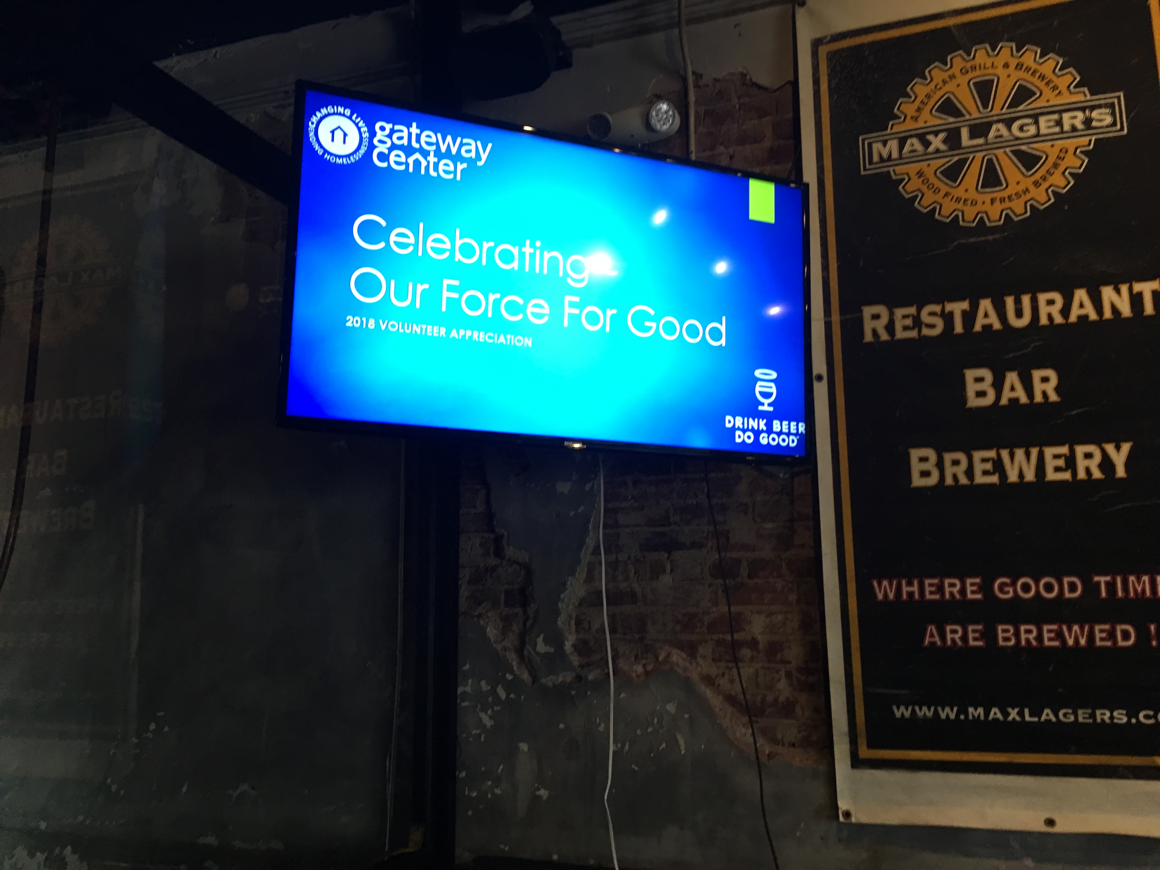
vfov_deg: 48.2
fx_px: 972
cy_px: 435
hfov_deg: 61.7
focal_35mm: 29
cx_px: 580
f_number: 2.2
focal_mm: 4.15
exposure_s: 1/30
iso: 100
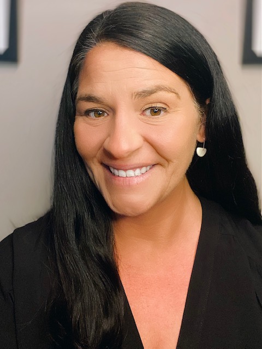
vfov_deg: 60.0
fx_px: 303
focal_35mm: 30
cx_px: 131
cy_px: 174
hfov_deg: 46.8
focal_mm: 2.71
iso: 320
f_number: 2.2
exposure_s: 1/40
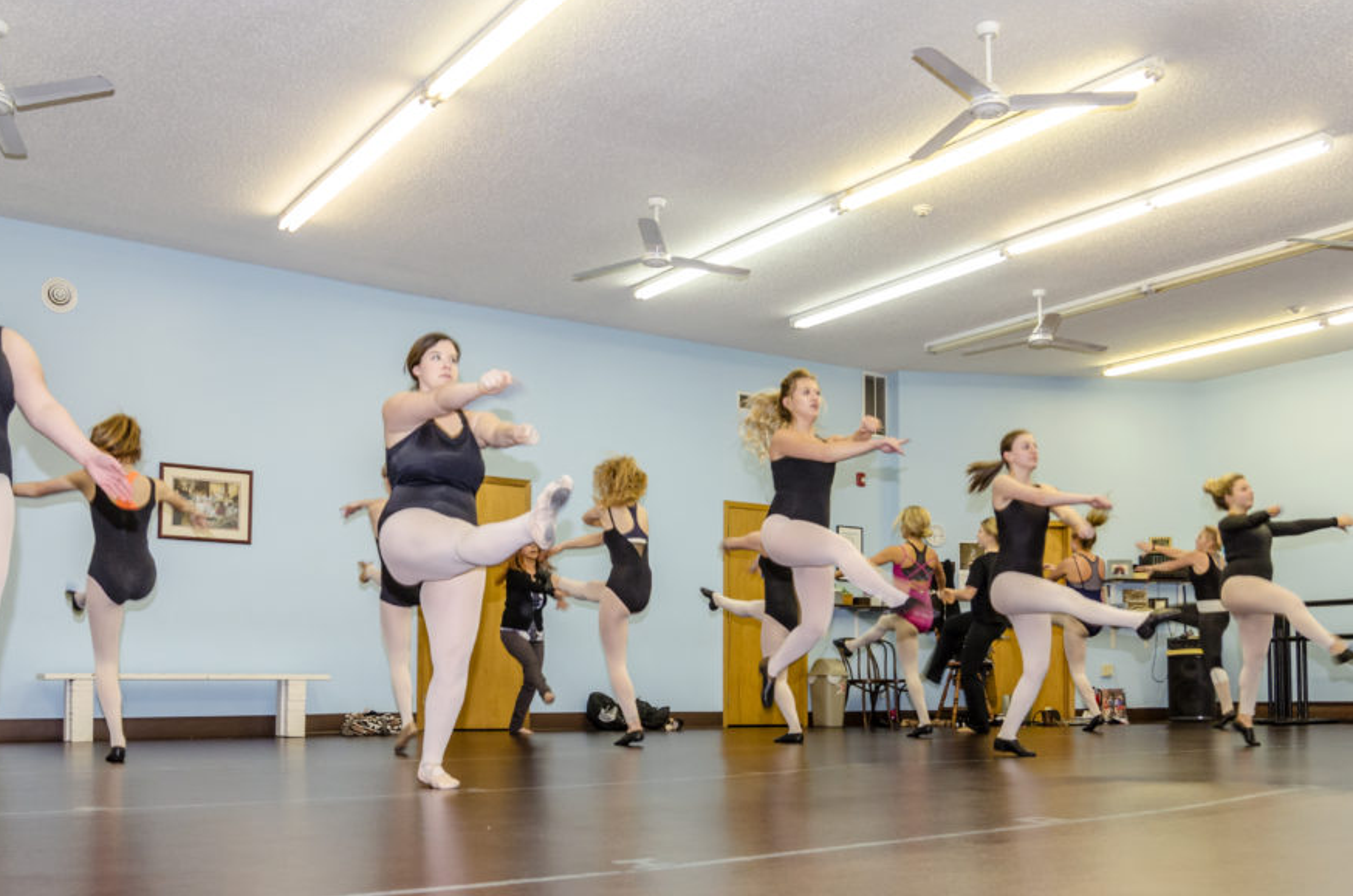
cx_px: 658
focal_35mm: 34
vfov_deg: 38.7
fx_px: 1275
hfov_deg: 55.9
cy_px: 507
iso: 1250
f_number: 8
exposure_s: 1/60
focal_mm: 18
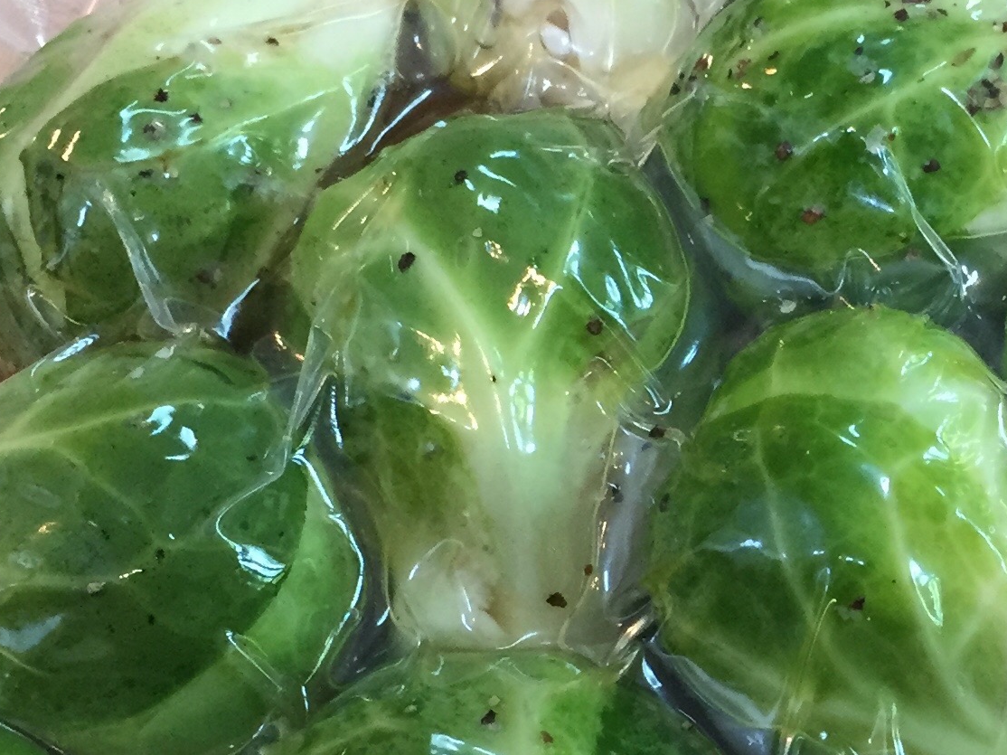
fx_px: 2472
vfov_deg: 17.2
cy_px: 590
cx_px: 941
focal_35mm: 85
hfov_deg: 22.4
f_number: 2.2
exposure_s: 1/30
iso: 125
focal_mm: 4.15
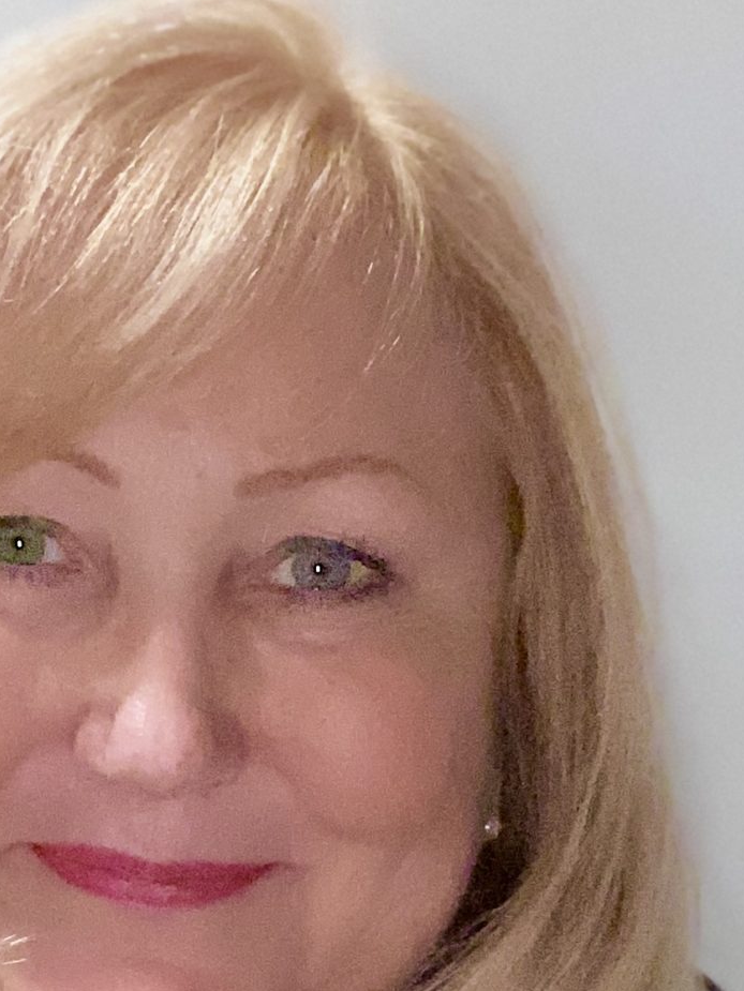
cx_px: 202
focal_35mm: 83
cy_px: 703
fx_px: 2378
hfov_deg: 17.7
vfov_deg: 23.4
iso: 800
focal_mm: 2.71
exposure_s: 1/27
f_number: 2.2
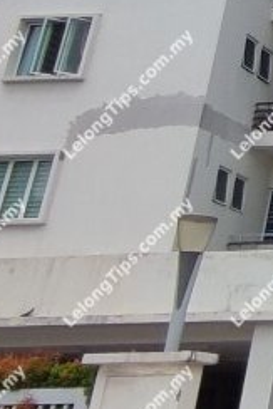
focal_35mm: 86
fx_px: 977
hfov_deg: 11.3
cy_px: -34
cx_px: 765
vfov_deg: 22.4
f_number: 2.2
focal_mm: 1.65
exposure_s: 1/1968
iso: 50
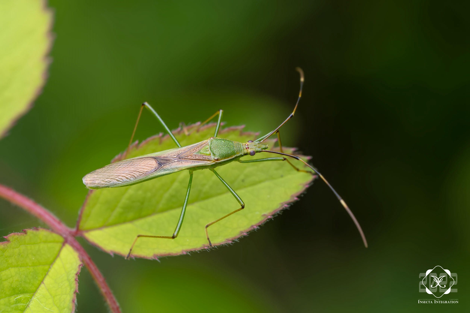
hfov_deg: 19.5
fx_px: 1371
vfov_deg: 13.0
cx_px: 235
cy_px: 156
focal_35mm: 105
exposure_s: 1/200
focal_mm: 105
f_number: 14
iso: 200
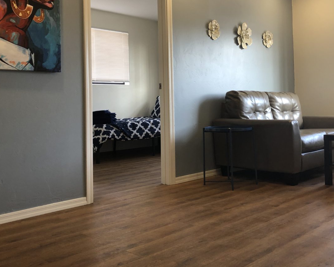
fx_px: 386
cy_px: 93
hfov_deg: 46.8
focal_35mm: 39
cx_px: 185
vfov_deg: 37.9
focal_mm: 4
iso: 25
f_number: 1.8
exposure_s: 1/40
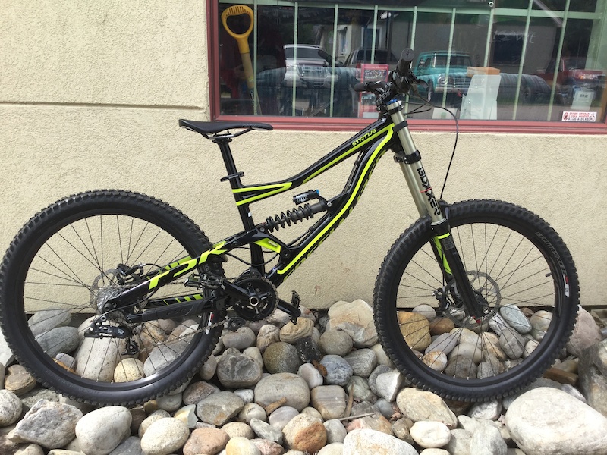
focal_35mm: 31
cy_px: 228
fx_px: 544
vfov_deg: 45.4
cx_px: 304
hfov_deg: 58.4
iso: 25
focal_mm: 3.3
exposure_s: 1/364
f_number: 2.4
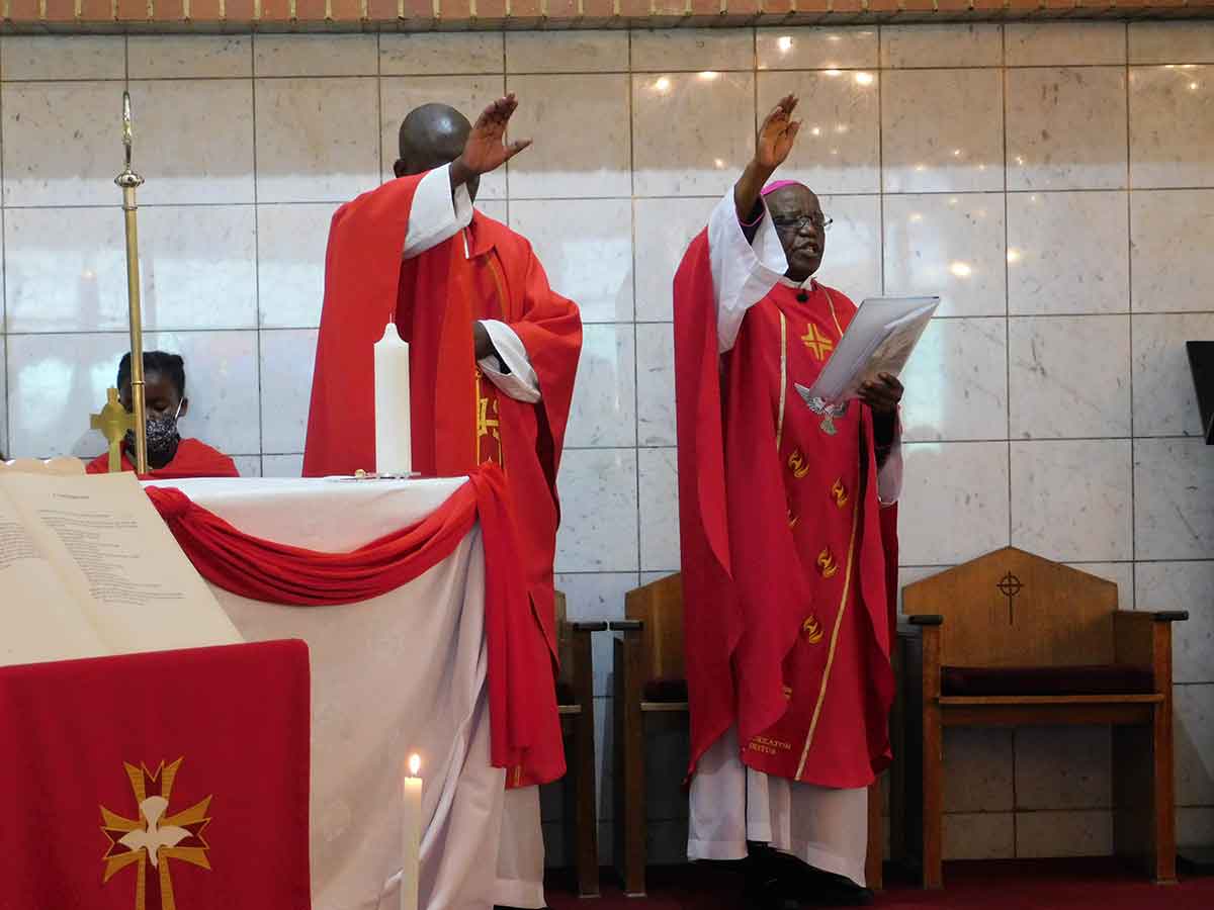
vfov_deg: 12.9
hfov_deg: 17.1
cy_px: 455
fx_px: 4033
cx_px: 607
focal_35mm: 115
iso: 800
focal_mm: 20.3
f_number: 4.8
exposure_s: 1/25
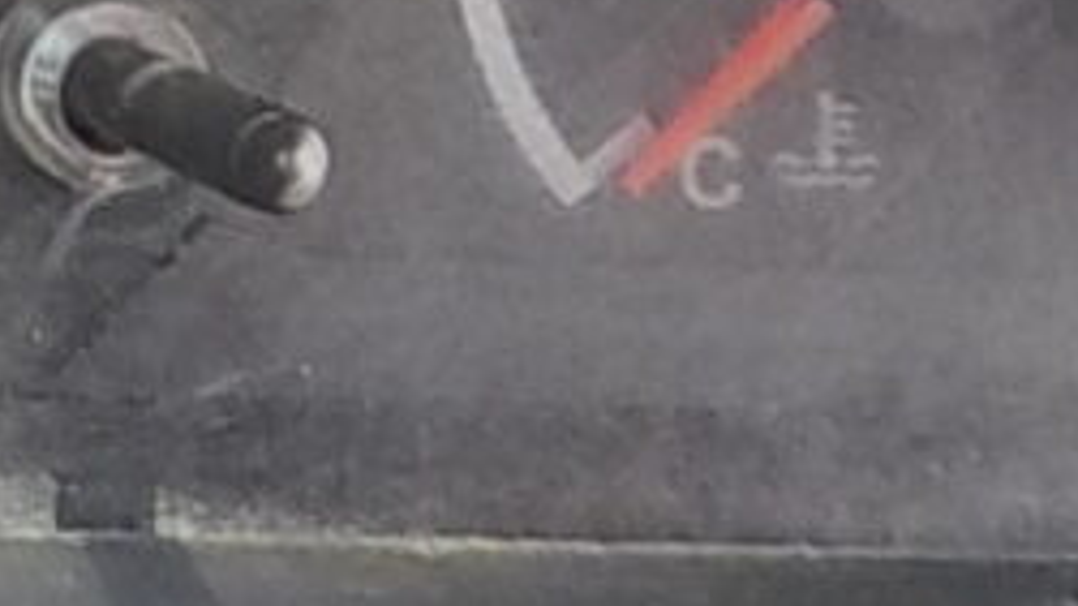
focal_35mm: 200
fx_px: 5715
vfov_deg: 5.7
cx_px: -1490
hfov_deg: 9.6
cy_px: -1130
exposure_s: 1/100
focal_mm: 4.1
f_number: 3.3
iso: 125
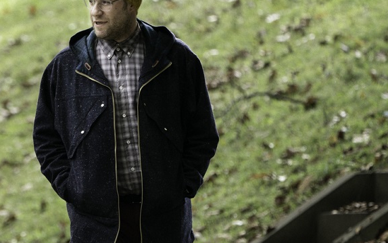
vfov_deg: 1.2
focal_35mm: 1066
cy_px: 207
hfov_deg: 2.0
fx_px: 11274
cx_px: -24
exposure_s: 1/200
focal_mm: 400
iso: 400
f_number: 6.3
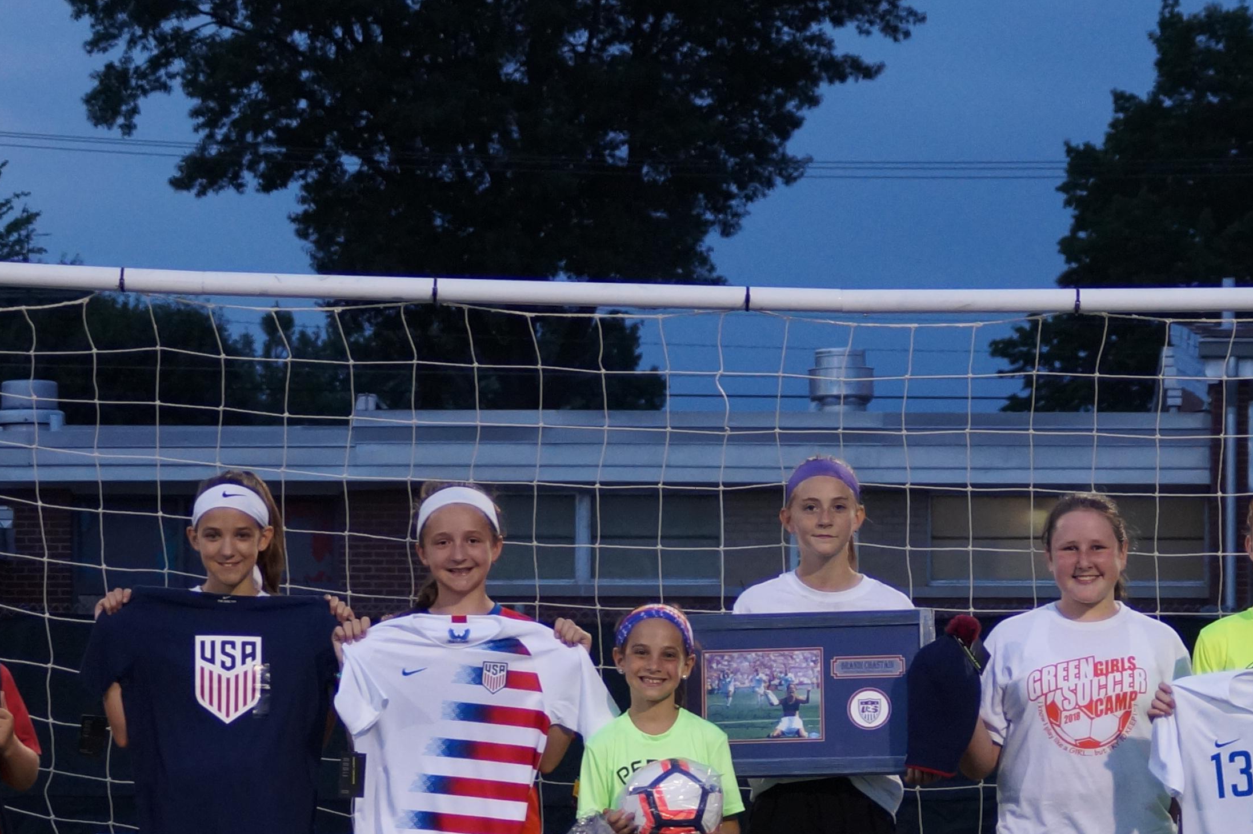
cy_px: 753
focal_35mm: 205
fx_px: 7140
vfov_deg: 6.7
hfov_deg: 10.0
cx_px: 940
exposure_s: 1/160
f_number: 4
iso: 640
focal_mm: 55
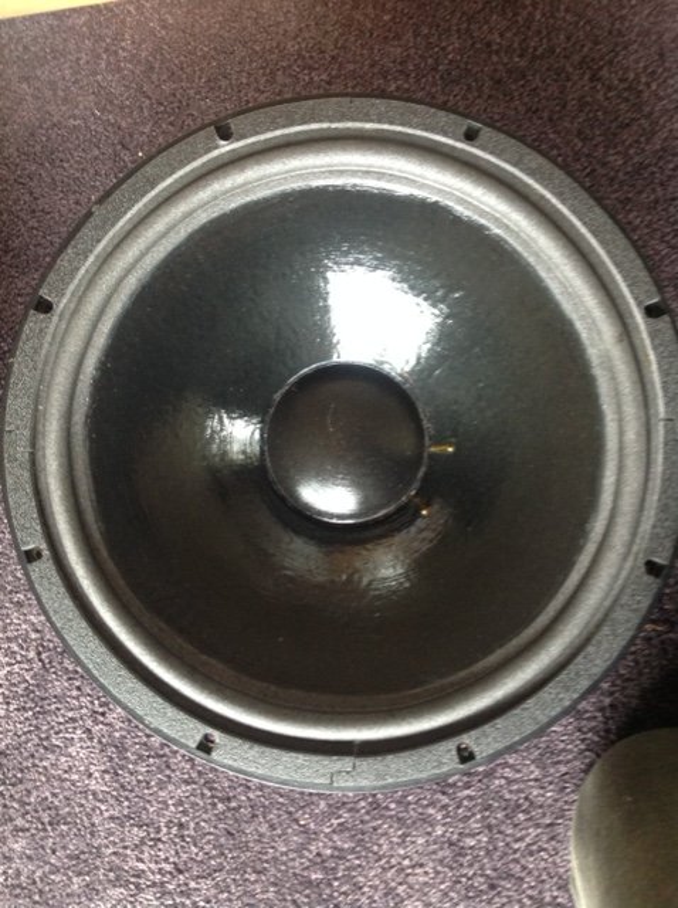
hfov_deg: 40.6
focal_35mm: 35
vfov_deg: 52.7
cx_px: 339
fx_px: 916
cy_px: 454
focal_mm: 4.28
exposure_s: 1/15
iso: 160
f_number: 2.4
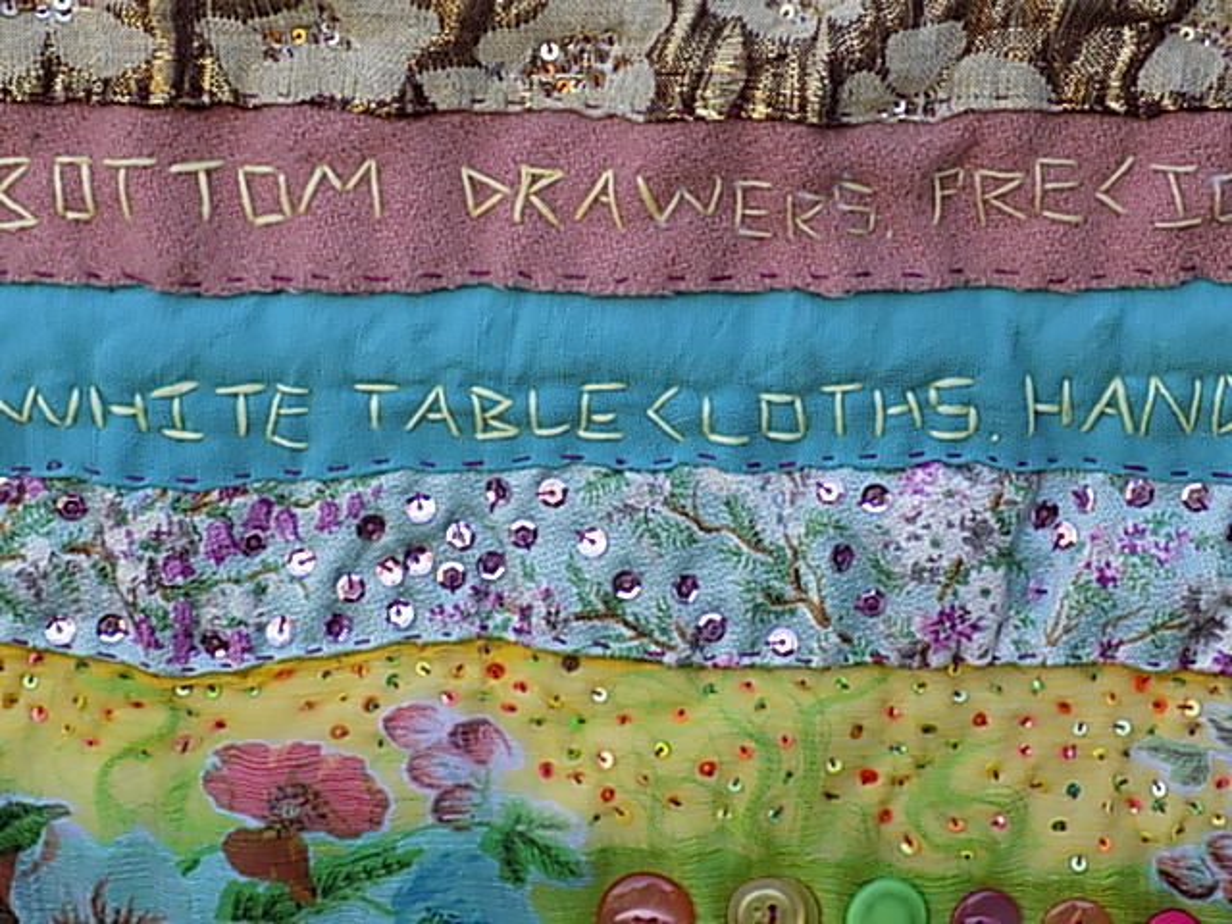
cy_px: 462
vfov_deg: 17.2
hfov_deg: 22.8
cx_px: 616
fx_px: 3061
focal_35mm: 86
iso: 80
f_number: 4.4
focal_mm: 15.3
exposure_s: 1/60
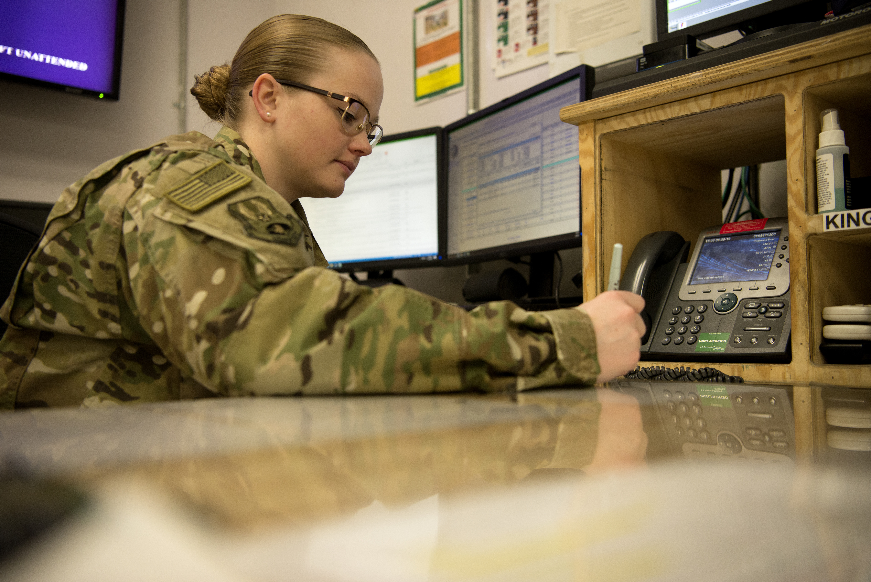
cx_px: 436
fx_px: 847
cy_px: 291
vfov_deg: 37.9
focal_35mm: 35
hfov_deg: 54.4
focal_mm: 35
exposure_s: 1/60
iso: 1250
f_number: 3.2
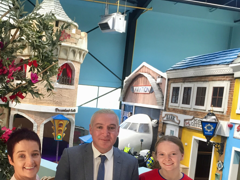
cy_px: 121
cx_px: 73
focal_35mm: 42
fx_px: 291
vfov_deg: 34.0
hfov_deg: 43.9
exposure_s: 1/33
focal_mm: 4.15
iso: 40
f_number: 2.2
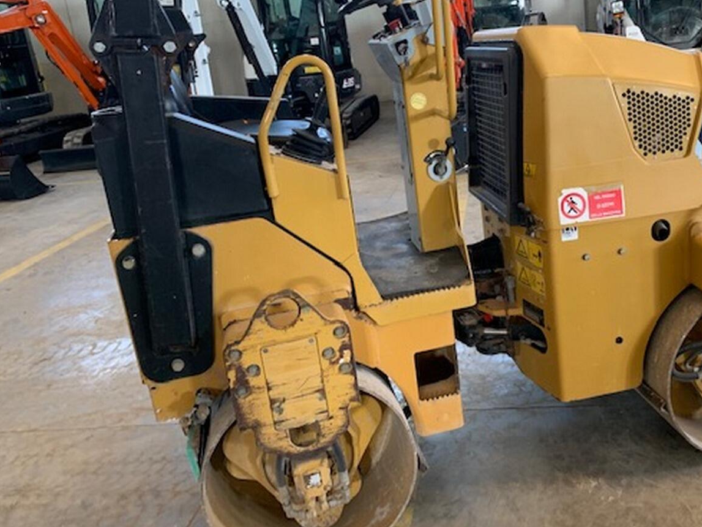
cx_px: 438
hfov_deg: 53.4
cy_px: 206
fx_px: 689
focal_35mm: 34
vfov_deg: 41.6
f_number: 1.8
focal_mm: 4.25
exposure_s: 1/60
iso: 200
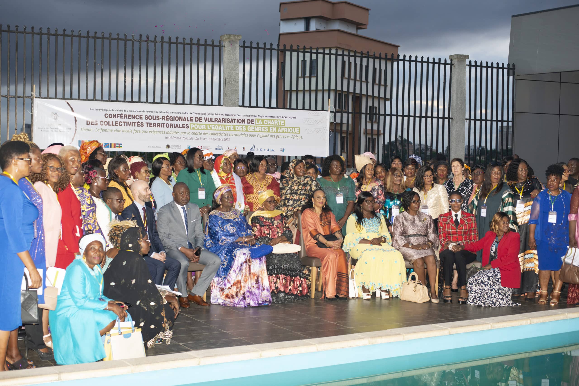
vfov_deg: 27.0
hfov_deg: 39.6
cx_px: 290
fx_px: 804
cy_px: 193
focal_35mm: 50
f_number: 2.8
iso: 1000
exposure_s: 1/160
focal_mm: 50
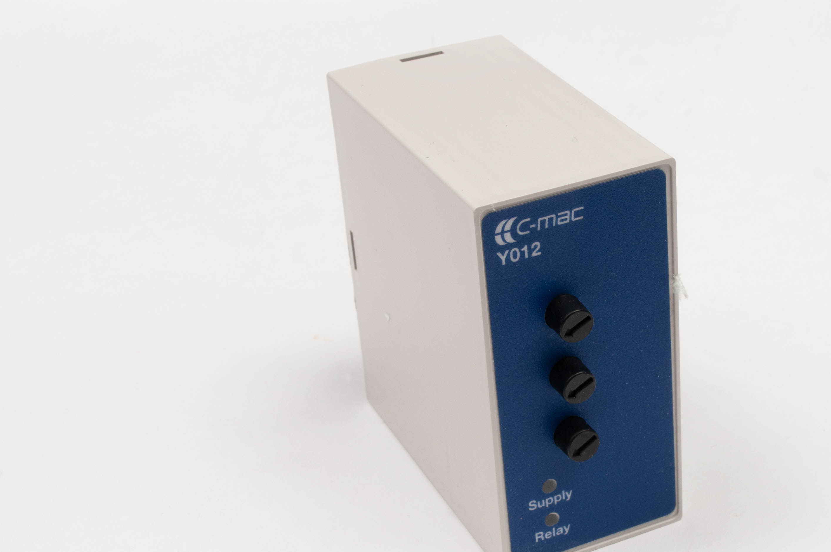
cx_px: 523
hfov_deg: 27.6
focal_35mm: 73
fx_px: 1683
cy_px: 282
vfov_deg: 18.6
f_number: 18
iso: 200
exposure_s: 1/80
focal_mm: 32
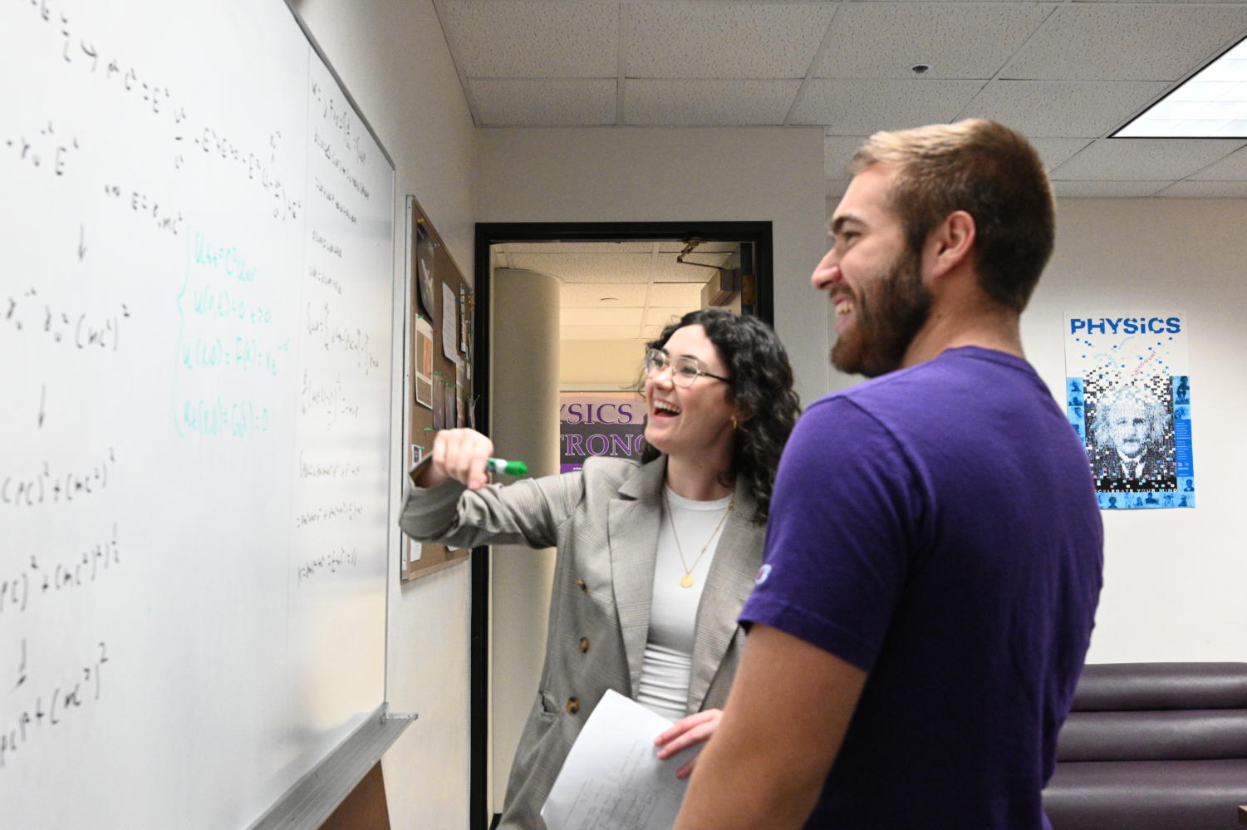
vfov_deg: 38.8
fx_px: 1177
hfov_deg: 55.8
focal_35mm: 34
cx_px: 624
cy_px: 415
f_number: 7.1
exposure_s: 1/125
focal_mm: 34
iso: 10000
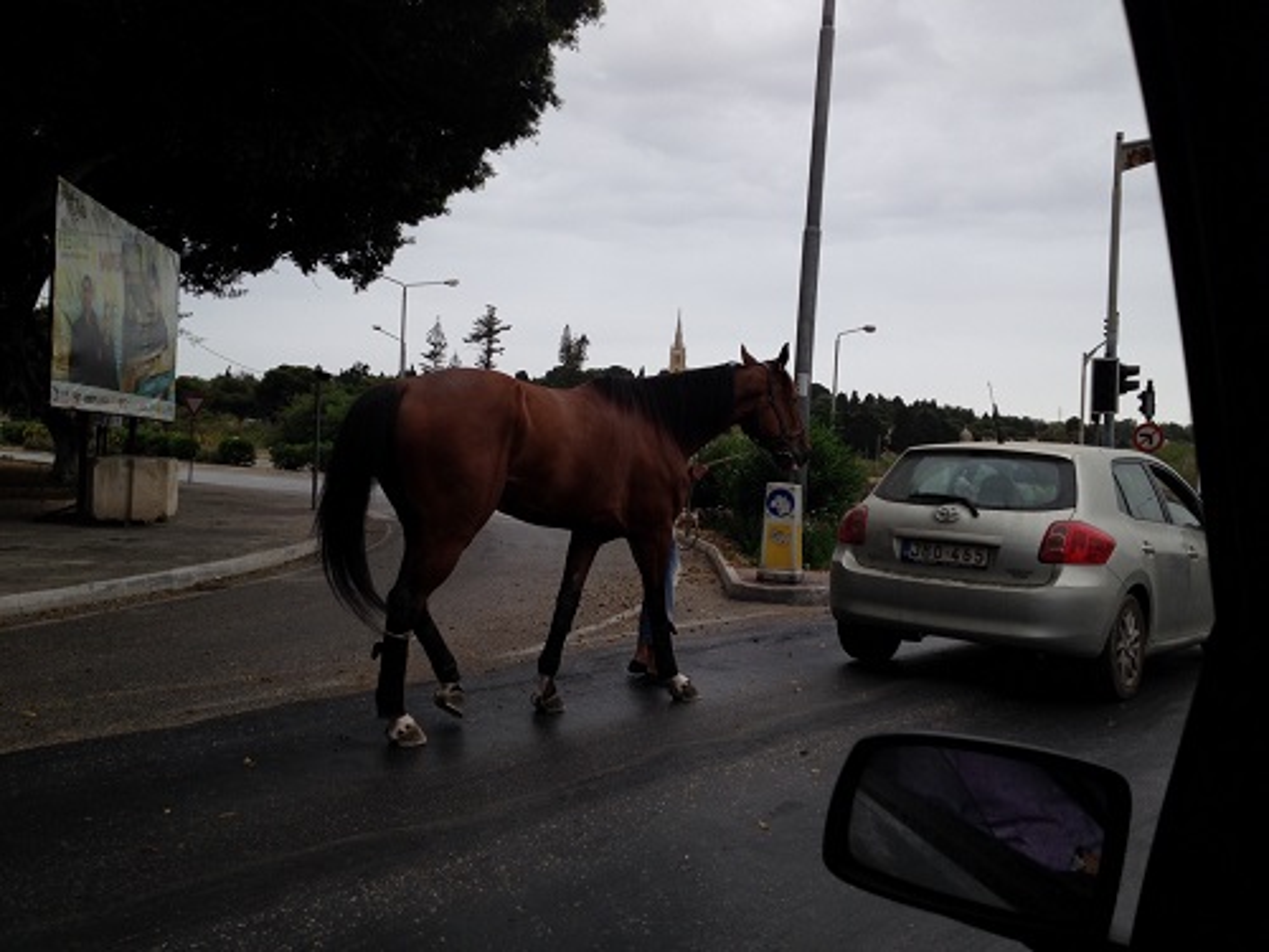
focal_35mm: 35
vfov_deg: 40.7
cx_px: 634
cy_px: 476
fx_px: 1283
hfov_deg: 52.6
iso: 50
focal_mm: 4.28
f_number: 2.4
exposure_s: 1/673
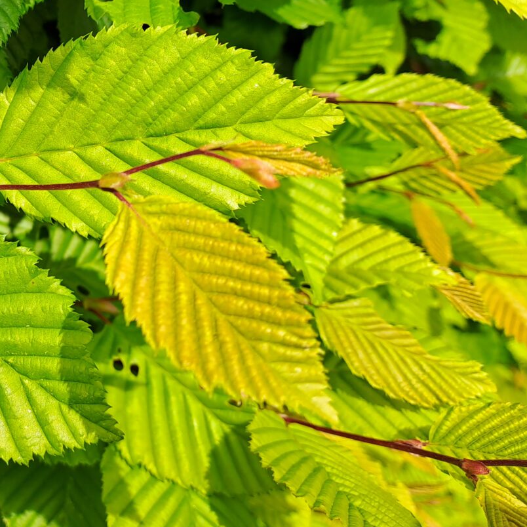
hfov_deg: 36.0
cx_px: 52
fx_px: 758
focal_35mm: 44
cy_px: 169
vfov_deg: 37.9
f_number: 1.8
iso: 32
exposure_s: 1/599
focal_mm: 4.65
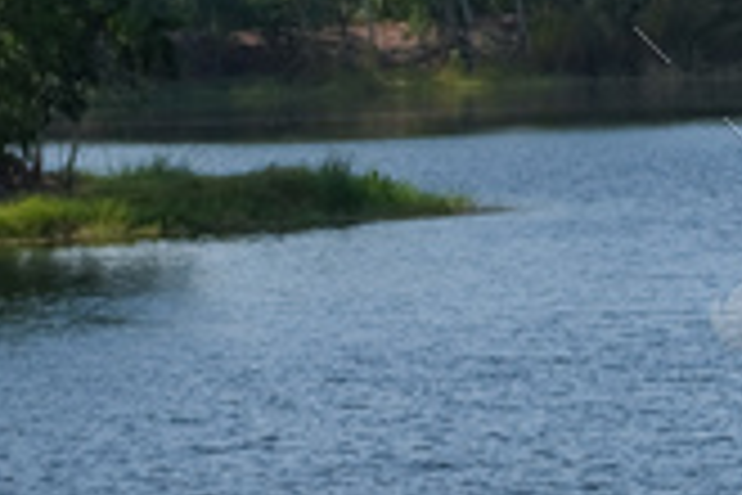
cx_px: 225
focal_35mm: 358
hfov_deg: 5.8
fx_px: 7378
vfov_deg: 3.8
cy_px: 524
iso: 160
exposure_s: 1/1025
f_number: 5.6
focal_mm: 100
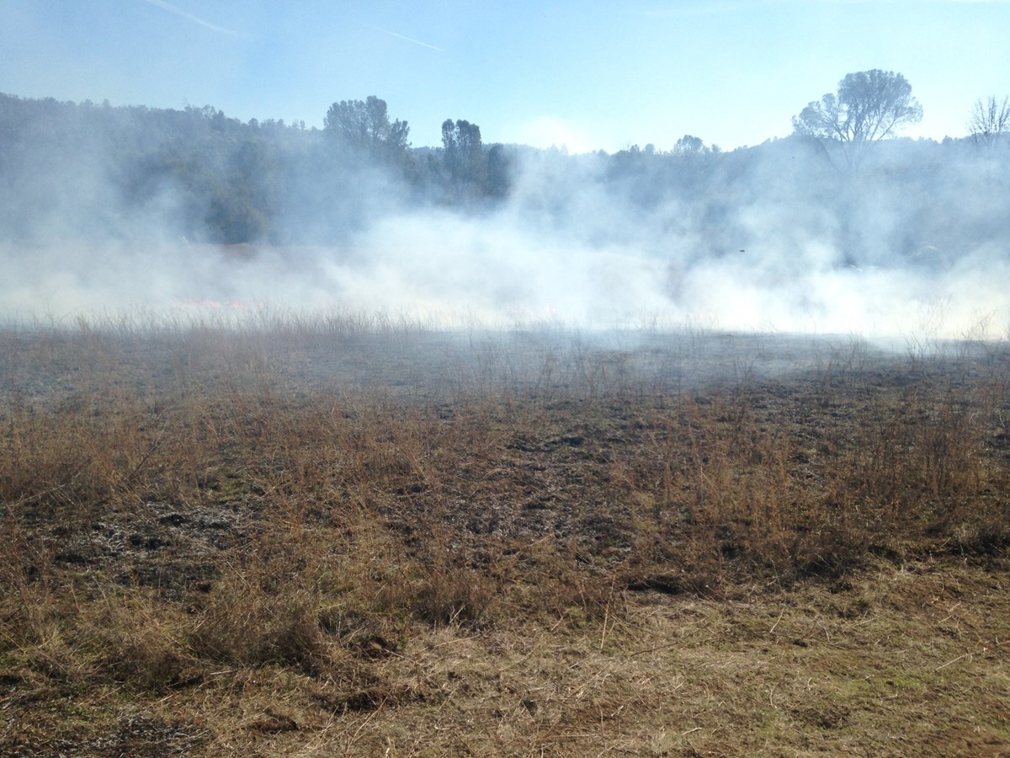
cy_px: 379
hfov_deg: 55.4
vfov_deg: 42.9
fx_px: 963
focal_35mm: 33
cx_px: 505
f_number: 2.4
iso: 50
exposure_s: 1/2008
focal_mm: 4.12
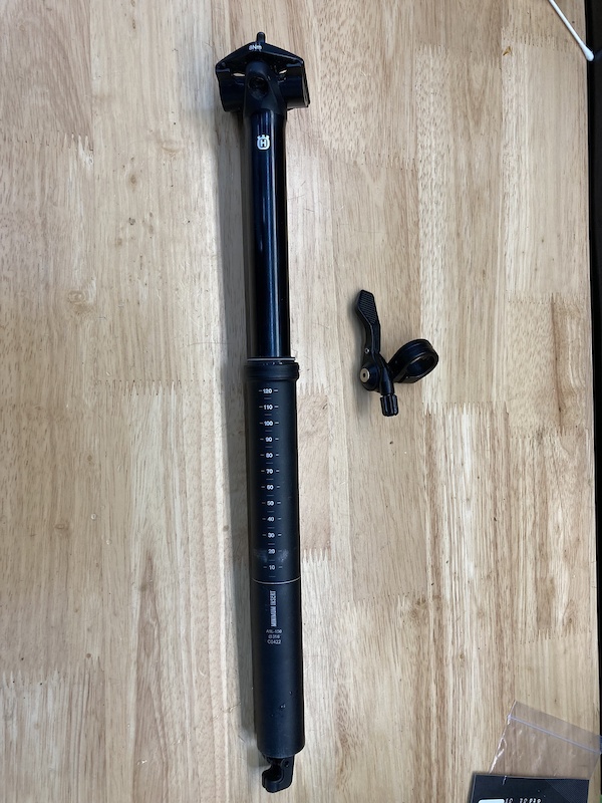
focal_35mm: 28
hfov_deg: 49.7
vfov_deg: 63.4
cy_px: 402
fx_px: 649
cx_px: 301
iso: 64
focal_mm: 3.99
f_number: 1.8
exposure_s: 1/120
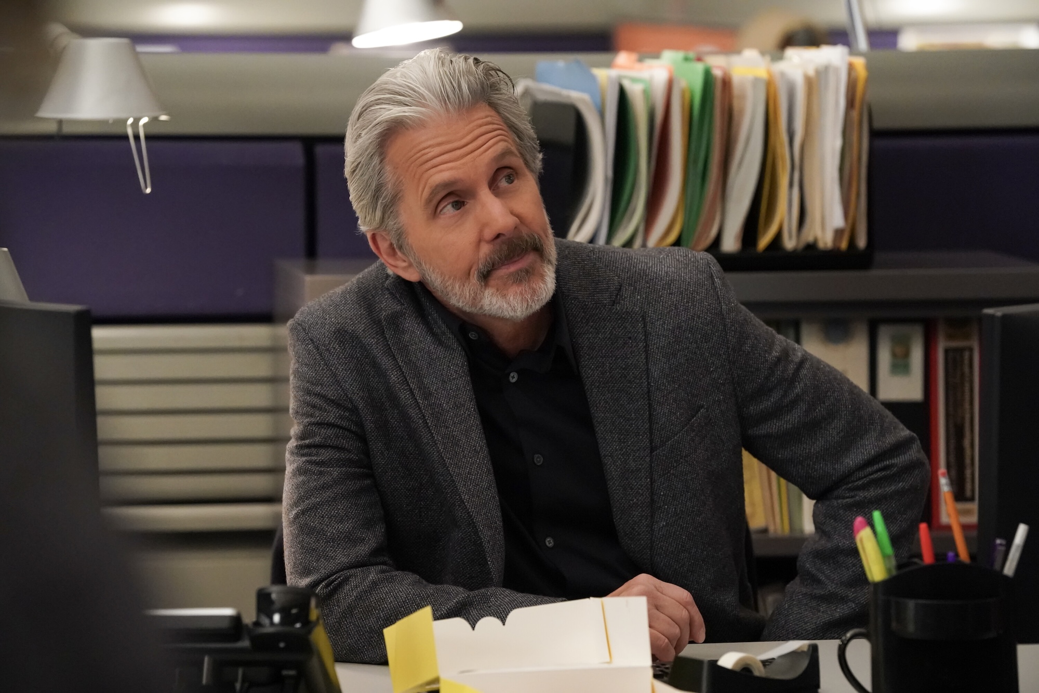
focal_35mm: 198
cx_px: 520
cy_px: 346
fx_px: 5714
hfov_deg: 10.4
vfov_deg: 6.9
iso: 8000
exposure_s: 1/160
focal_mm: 198
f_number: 5
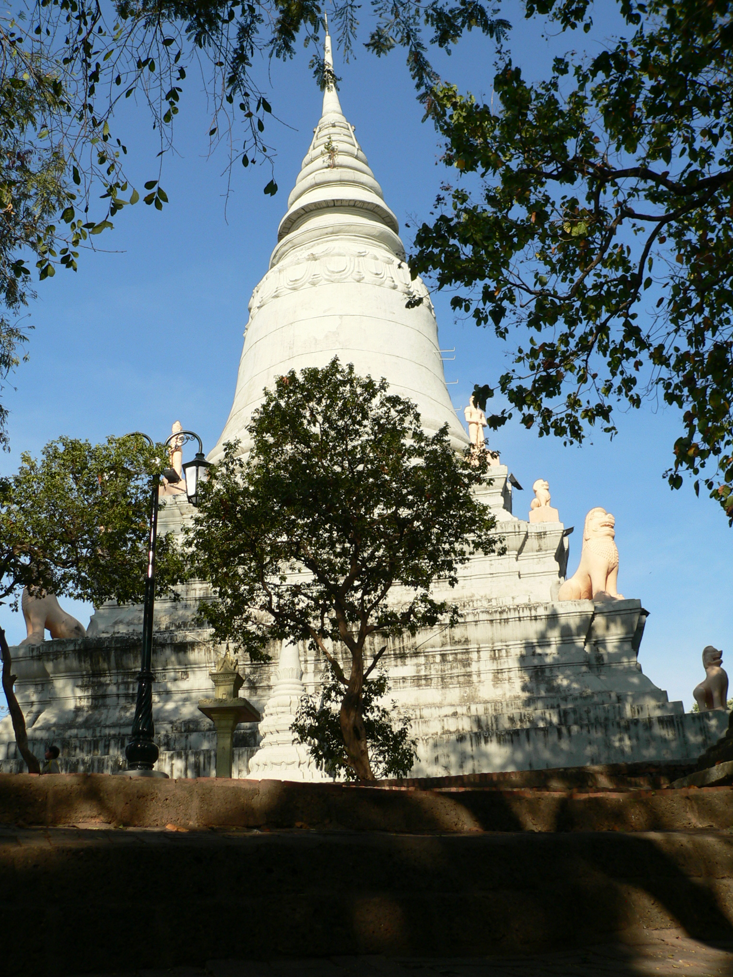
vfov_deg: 51.4
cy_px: 488
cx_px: 366
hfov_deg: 39.7
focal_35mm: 36
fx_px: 1016
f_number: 4
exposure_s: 1/500
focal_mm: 6
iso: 80
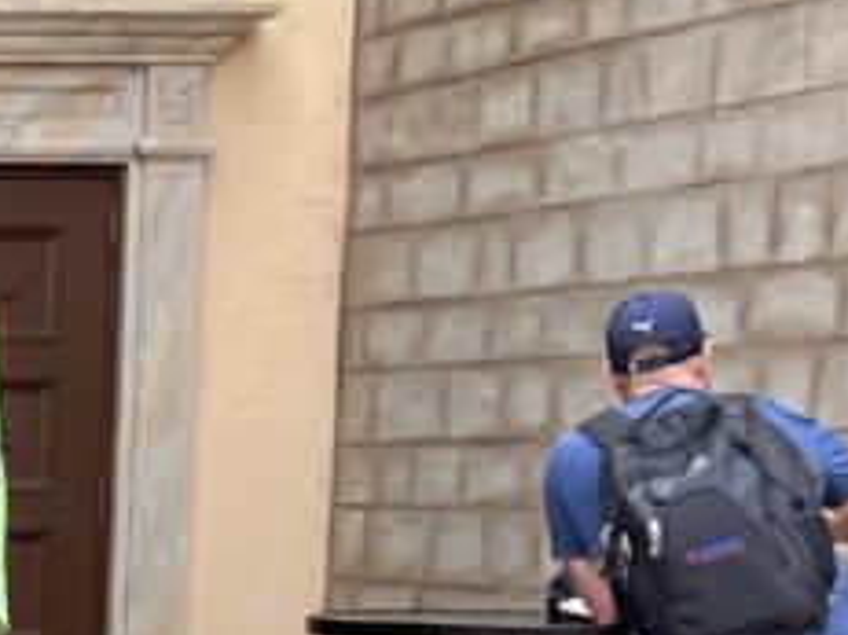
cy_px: 947
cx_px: -1311
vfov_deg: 8.4
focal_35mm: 173
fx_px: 4236
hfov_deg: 9.8
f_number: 1.5
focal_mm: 5.7
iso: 50
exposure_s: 1/1511
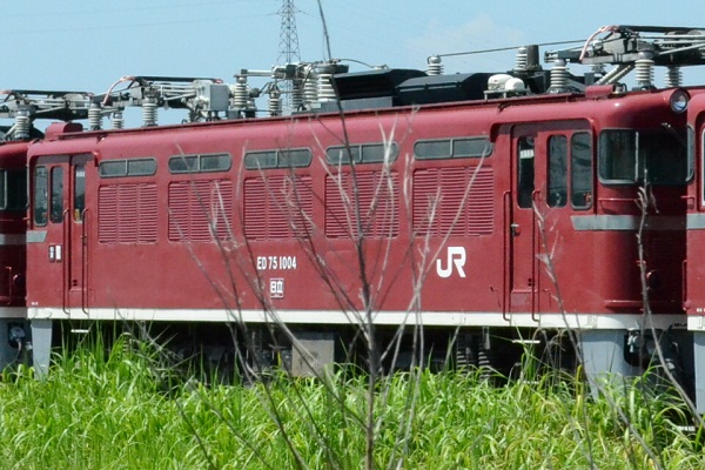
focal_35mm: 82
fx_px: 1615
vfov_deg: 16.6
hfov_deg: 24.6
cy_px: 235
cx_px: 352
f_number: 18
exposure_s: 1/1250
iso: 3200
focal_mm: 55
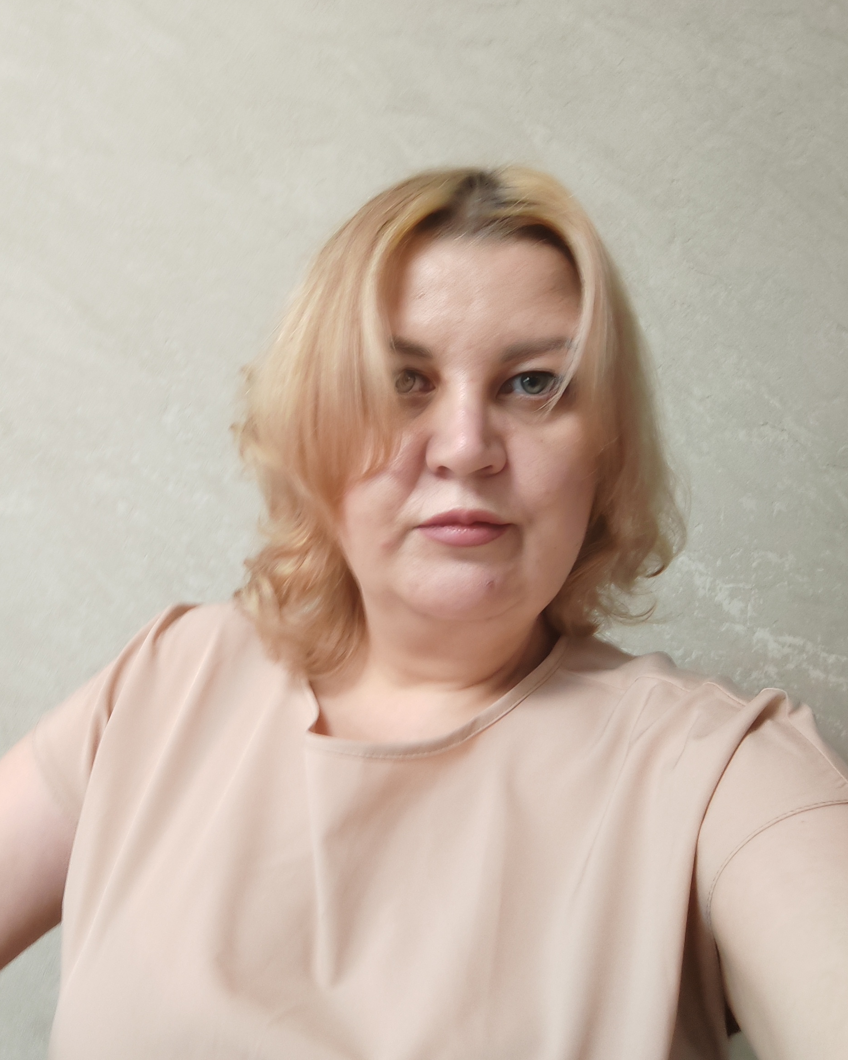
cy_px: 514
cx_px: 302
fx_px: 1035
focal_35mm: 33
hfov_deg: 44.1
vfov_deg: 54.2
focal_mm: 3.25
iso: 640
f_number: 2.45
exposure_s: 1/25
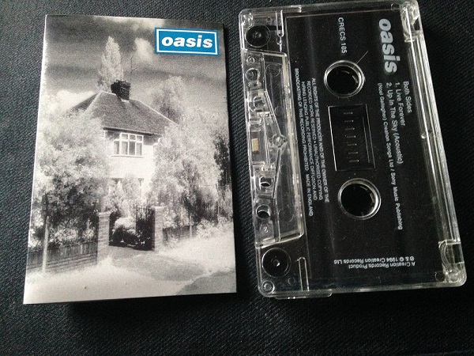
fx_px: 452
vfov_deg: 42.9
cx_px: 237
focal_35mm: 33
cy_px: 178
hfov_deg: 55.4
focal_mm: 4.12
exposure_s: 1/15
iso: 500
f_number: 2.4
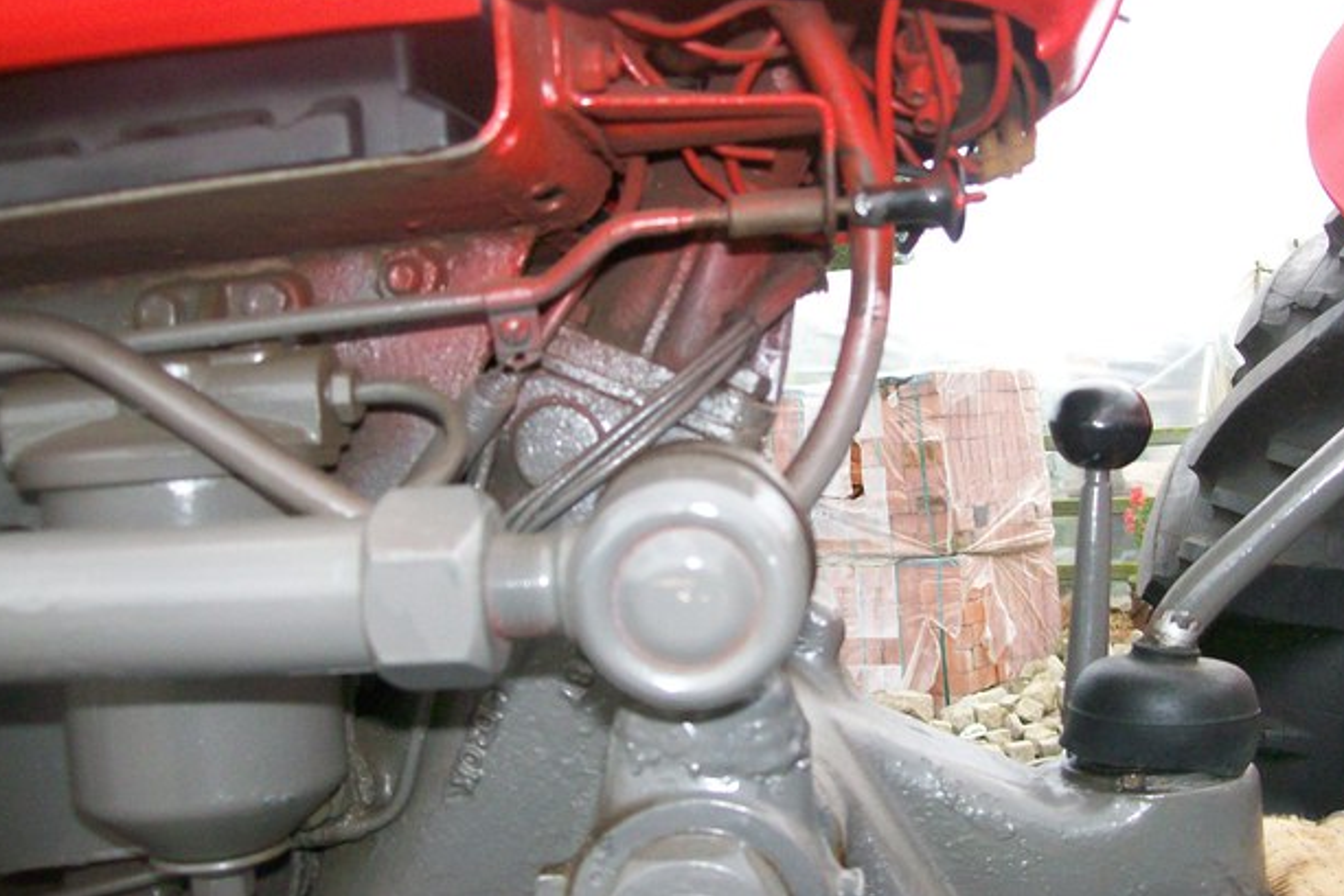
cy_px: 432
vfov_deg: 31.9
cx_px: 728
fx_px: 1568
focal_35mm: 42
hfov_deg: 46.3
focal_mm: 6
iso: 140
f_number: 2.7
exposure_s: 1/64
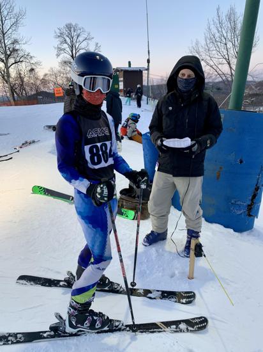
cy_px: 176
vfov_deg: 67.3
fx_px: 264
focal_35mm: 26
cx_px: 132
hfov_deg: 53.0
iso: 50
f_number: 1.8
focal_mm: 4.25
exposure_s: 1/120
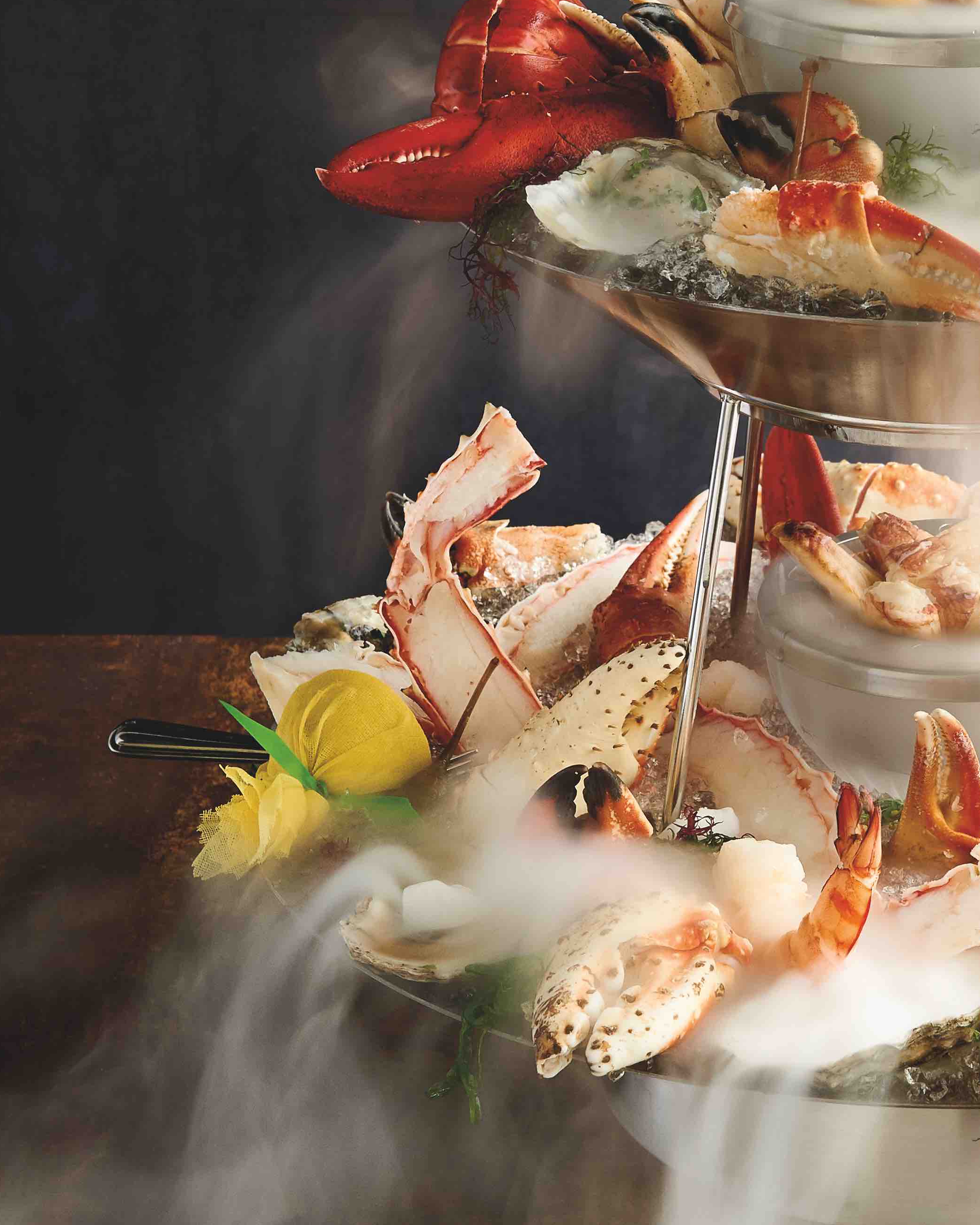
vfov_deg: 15.6
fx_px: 4459
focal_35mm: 123
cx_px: 917
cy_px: 422
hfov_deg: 12.4
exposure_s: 1
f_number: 11
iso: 200
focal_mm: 58
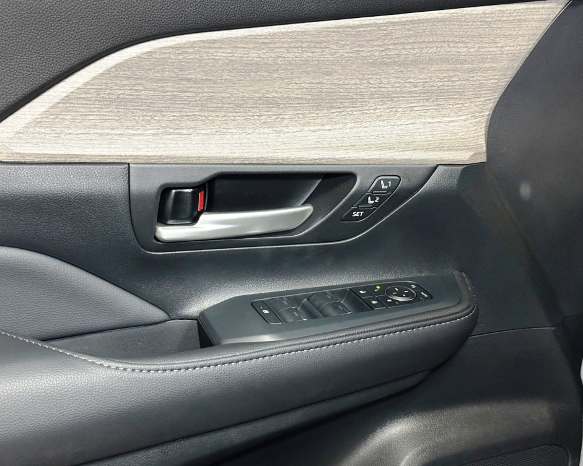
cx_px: 283
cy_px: 235
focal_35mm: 51
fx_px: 880
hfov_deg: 36.6
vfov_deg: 29.7
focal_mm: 6.86
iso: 500
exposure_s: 1/40
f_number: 1.78
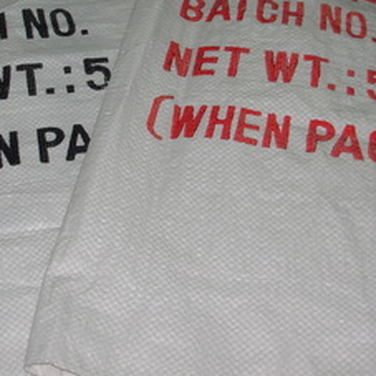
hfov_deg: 23.3
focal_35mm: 74
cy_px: 123
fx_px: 909
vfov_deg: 23.3
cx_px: 154
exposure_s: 1/32
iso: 50
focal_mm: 6.3
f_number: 2.9
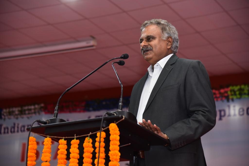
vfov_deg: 15.9
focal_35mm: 86
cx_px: 124
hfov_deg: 23.6
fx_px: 595
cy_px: 83
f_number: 4
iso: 1000
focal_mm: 86
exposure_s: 1/125
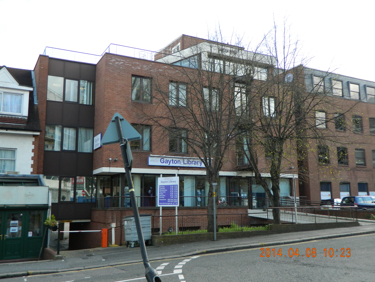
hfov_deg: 52.6
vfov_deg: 40.7
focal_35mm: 35
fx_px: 379
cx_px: 188
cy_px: 141
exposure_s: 1/320
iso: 160
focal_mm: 6.2
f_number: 3.3
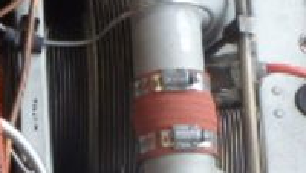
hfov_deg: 11.7
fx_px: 1397
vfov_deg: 7.1
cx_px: -205
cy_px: 61
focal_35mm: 172
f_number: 4.4
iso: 200
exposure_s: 1/80
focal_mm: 6.1
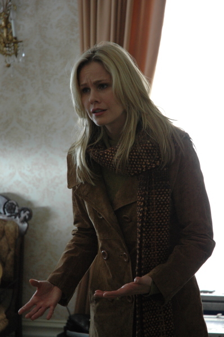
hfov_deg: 13.0
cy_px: 168
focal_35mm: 105
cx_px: 112
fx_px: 982
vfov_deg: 19.5
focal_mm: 70
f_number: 4.5
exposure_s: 1/50
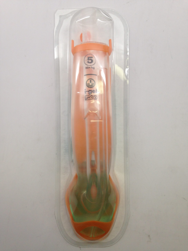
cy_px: 126
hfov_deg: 42.9
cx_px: 94
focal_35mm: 33
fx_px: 239
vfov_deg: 55.4
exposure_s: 1/60
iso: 64
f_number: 2.4
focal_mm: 4.12
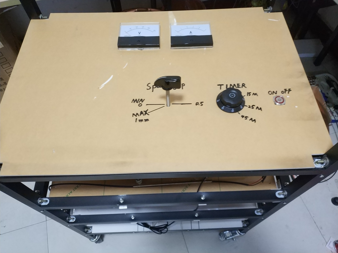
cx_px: 169
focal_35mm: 32
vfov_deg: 44.2
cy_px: 126
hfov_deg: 56.8
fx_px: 312
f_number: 2
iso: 676
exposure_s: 1/17
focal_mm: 4.5
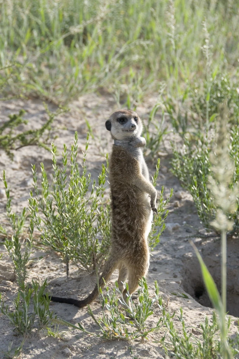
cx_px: 120
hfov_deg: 12.2
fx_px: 1123
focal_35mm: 112
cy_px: 180
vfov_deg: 18.2
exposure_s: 1/800
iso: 400
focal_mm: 75
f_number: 6.3
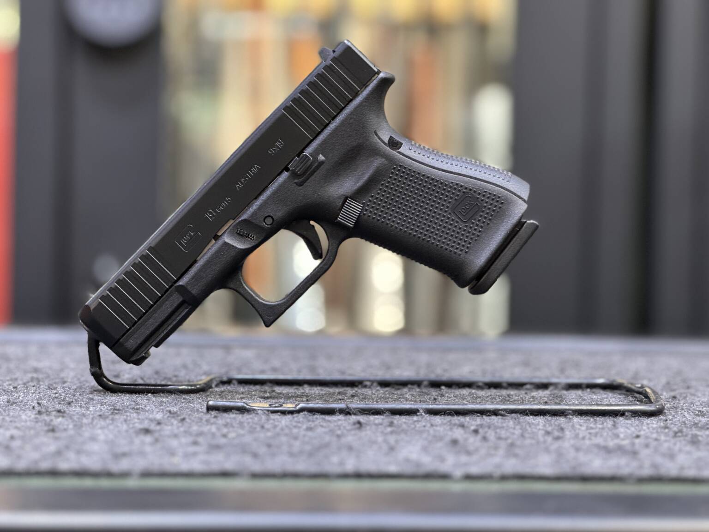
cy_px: 266
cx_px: 354
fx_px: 1577
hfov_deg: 25.3
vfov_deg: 19.1
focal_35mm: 77
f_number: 2.8
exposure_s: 1/33
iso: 400
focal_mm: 9
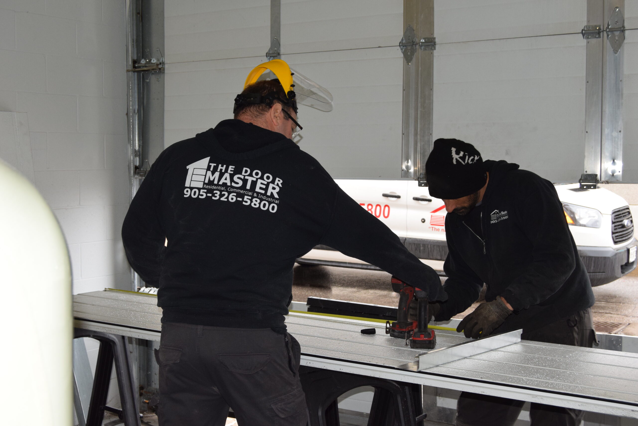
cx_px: 319
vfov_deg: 26.5
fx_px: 904
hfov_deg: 38.9
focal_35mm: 51
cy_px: 213
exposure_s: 1/100
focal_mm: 34
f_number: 5
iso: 800
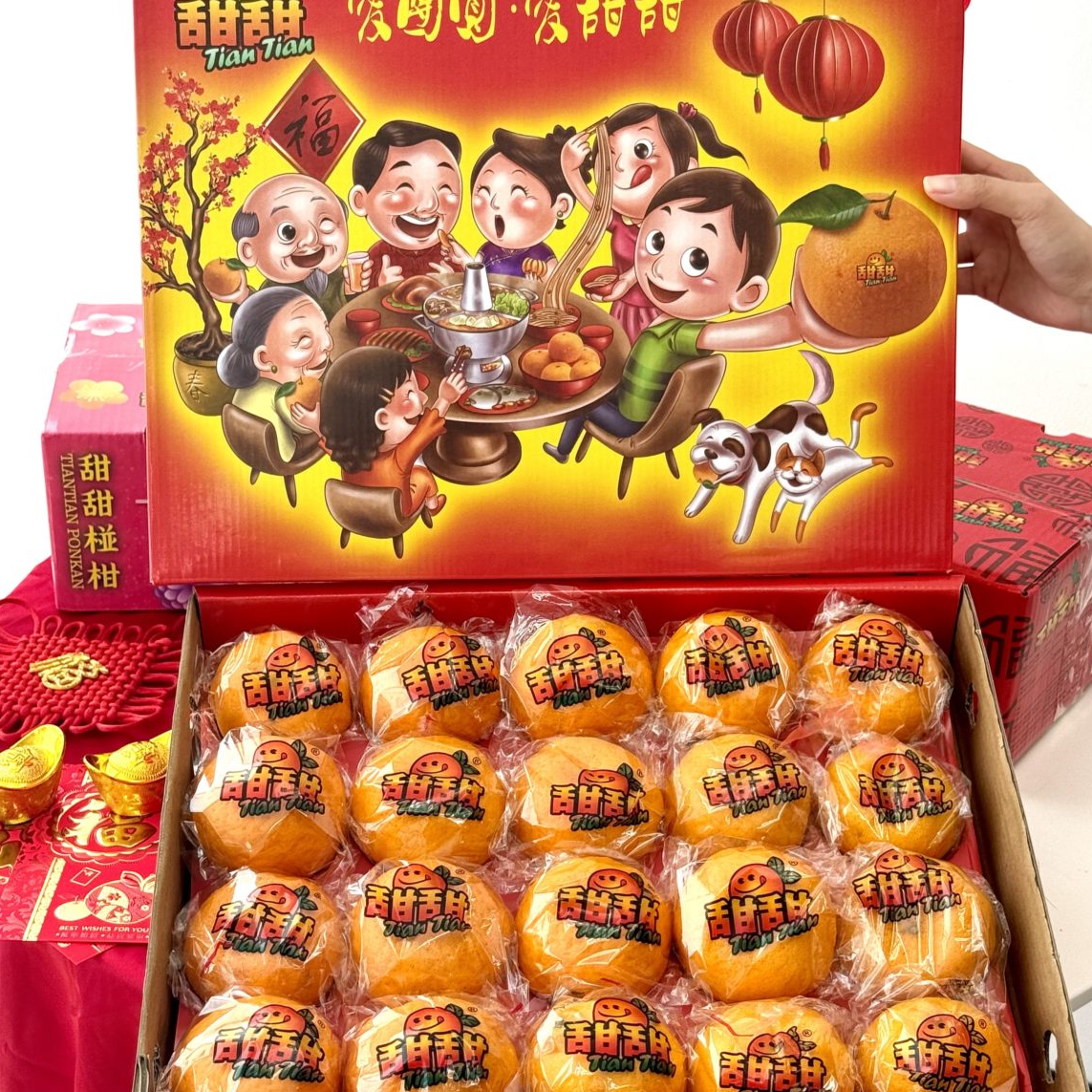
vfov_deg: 30.0
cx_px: 546
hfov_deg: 30.0
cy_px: 566
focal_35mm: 57
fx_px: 2034
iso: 80
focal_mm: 6.76
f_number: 1.78
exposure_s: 1/172
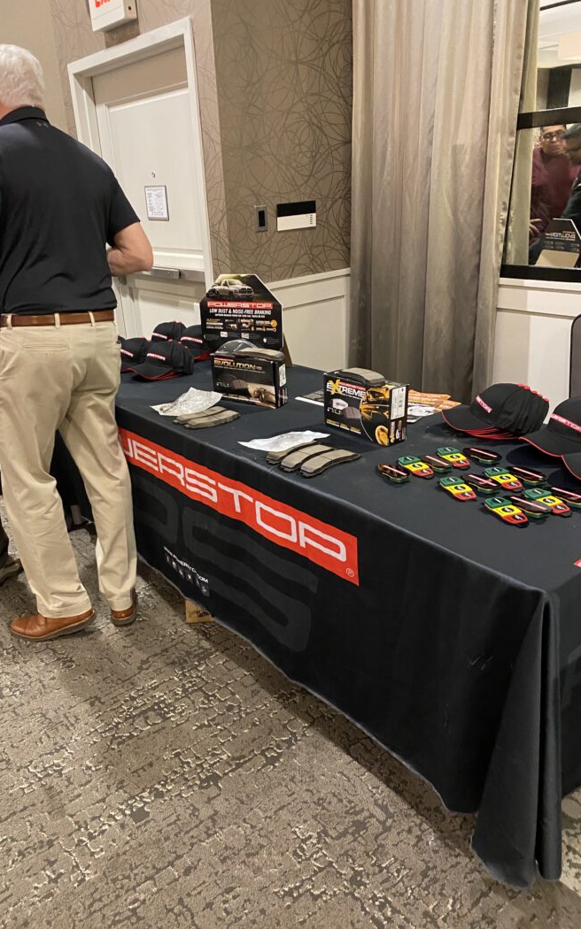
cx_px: 229
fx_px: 710
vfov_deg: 66.5
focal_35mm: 28
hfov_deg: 44.3
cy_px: 468
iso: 640
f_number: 1.8
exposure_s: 1/30
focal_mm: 4.25
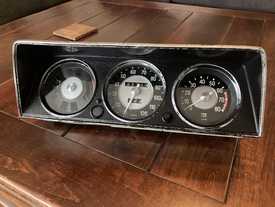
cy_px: 104
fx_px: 222
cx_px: 138
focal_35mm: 28
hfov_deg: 63.4
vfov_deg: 49.8
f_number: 1.8
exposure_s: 1/24
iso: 640
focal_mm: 3.99
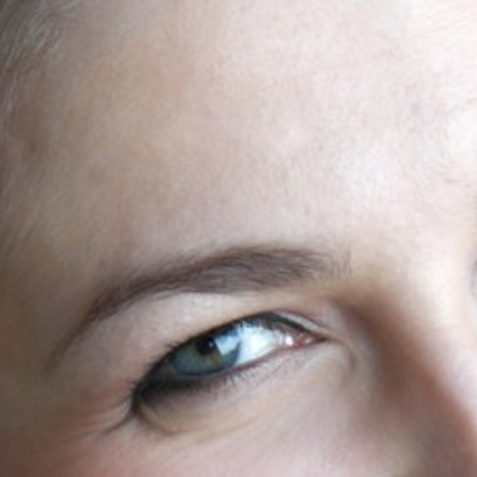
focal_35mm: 344
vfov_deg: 5.1
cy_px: 653
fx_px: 5363
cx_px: 396
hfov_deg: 5.1
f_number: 5.6
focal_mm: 62
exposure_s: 1/125
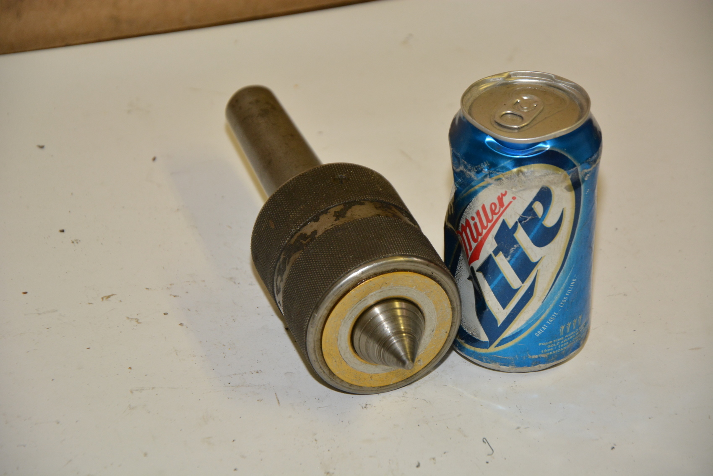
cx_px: 356
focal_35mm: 158
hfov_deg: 13.0
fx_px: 3120
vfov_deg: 8.7
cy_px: 238
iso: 800
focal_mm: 105
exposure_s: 1/60
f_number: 7.1
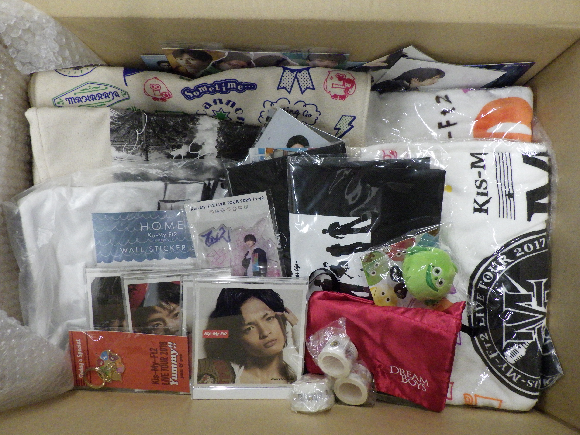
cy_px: 218
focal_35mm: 28
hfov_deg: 63.4
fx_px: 469
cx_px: 290
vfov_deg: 49.7
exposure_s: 1/30
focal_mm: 5
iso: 400
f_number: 3.5
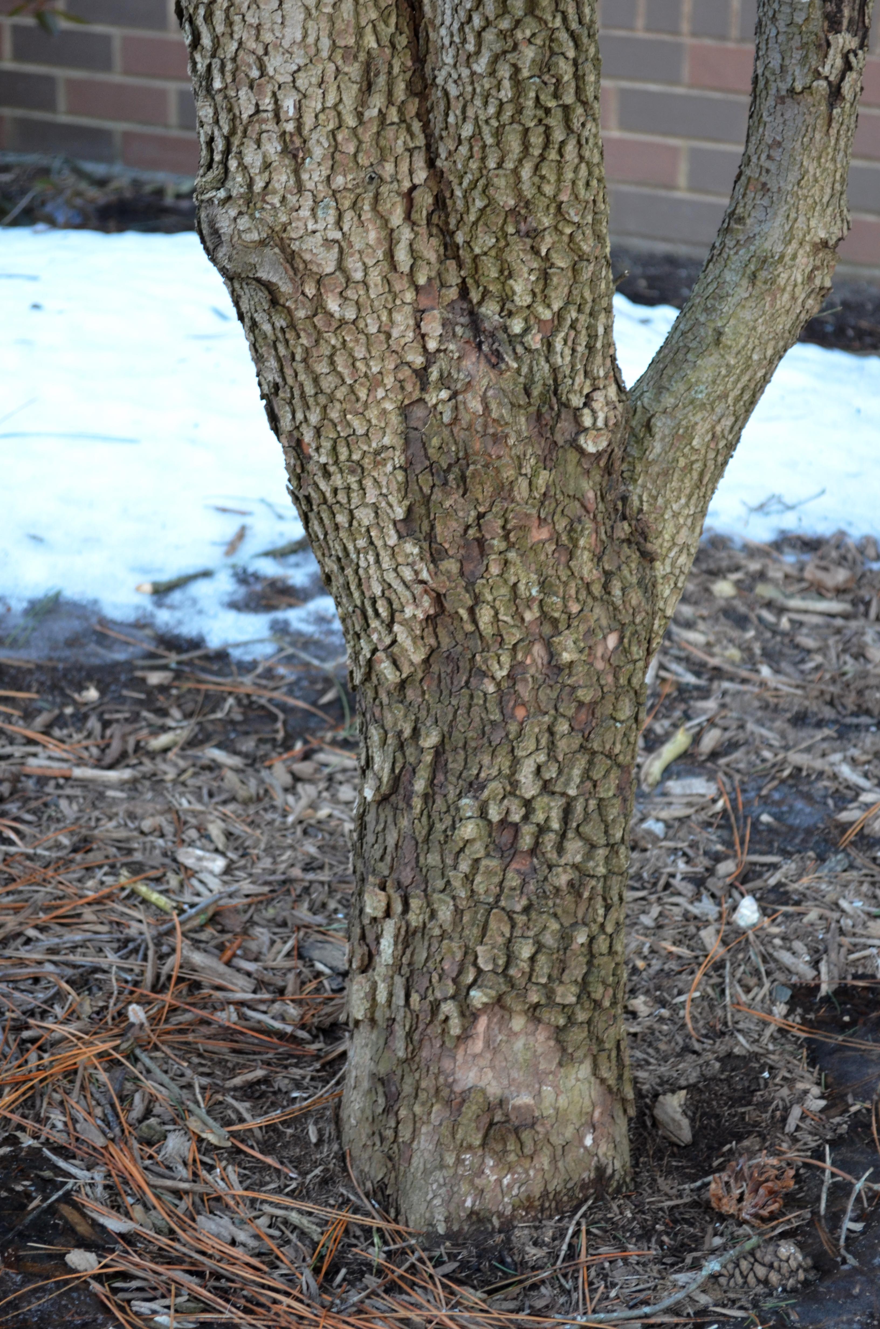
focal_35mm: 82
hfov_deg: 16.5
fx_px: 3038
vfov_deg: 24.7
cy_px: 664
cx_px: 440
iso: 560
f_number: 5.6
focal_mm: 55
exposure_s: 1/60
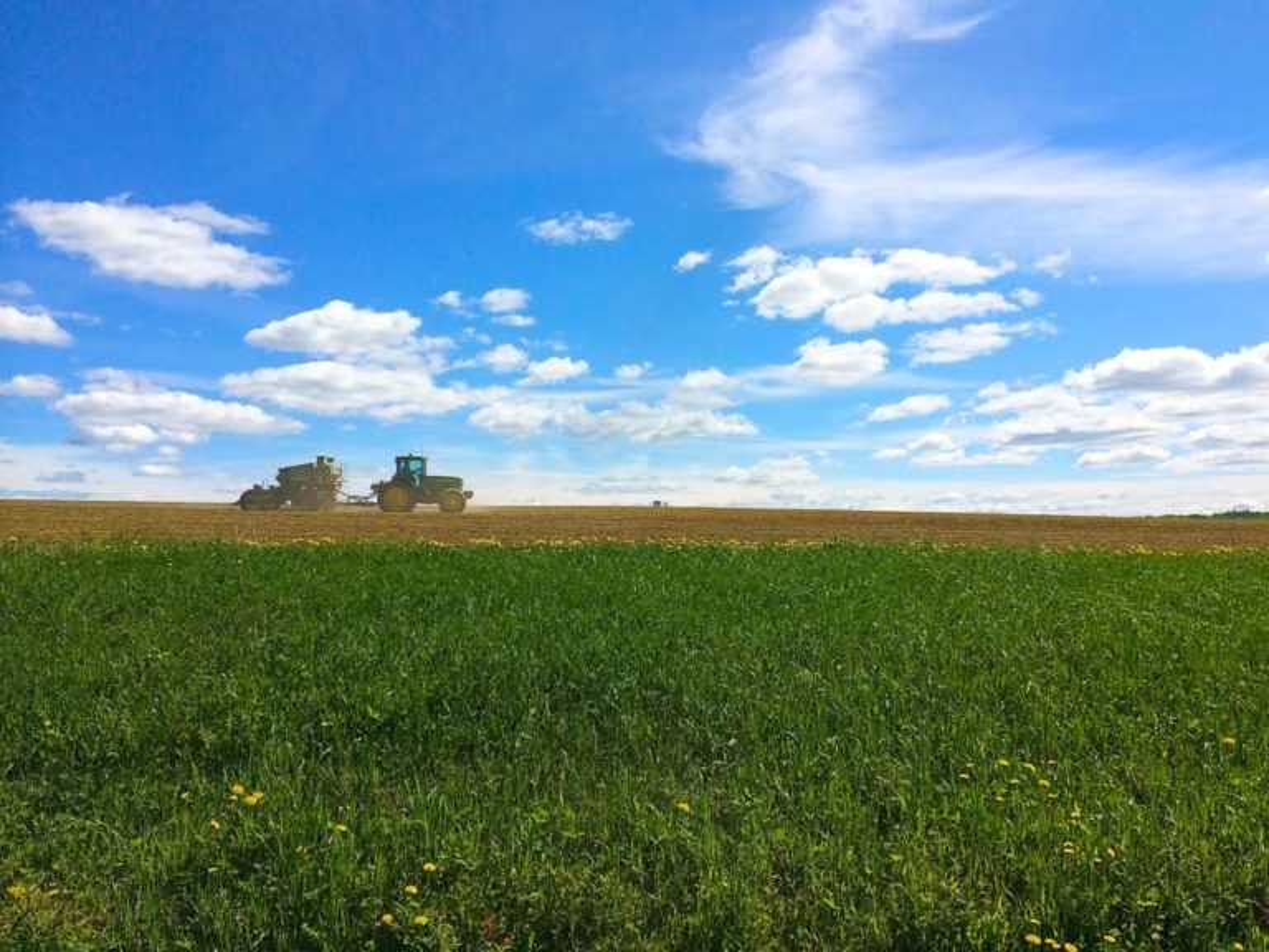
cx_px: 634
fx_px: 1100
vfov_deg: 46.8
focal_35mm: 30
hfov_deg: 60.0
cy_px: 476
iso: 40
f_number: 2.2
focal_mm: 4.12
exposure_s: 1/3731
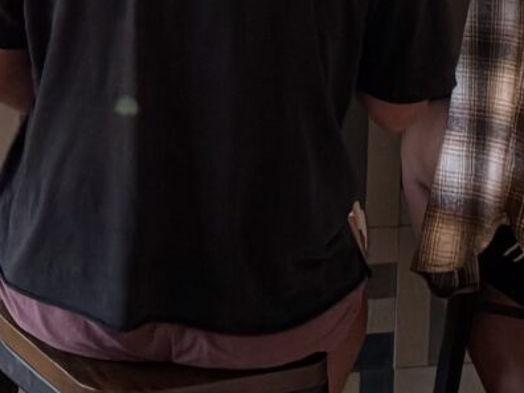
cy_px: -337
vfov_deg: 9.1
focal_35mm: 155
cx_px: -13
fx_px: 2346
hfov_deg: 12.6
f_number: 1.78
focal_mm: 6.76
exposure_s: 1/60
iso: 160
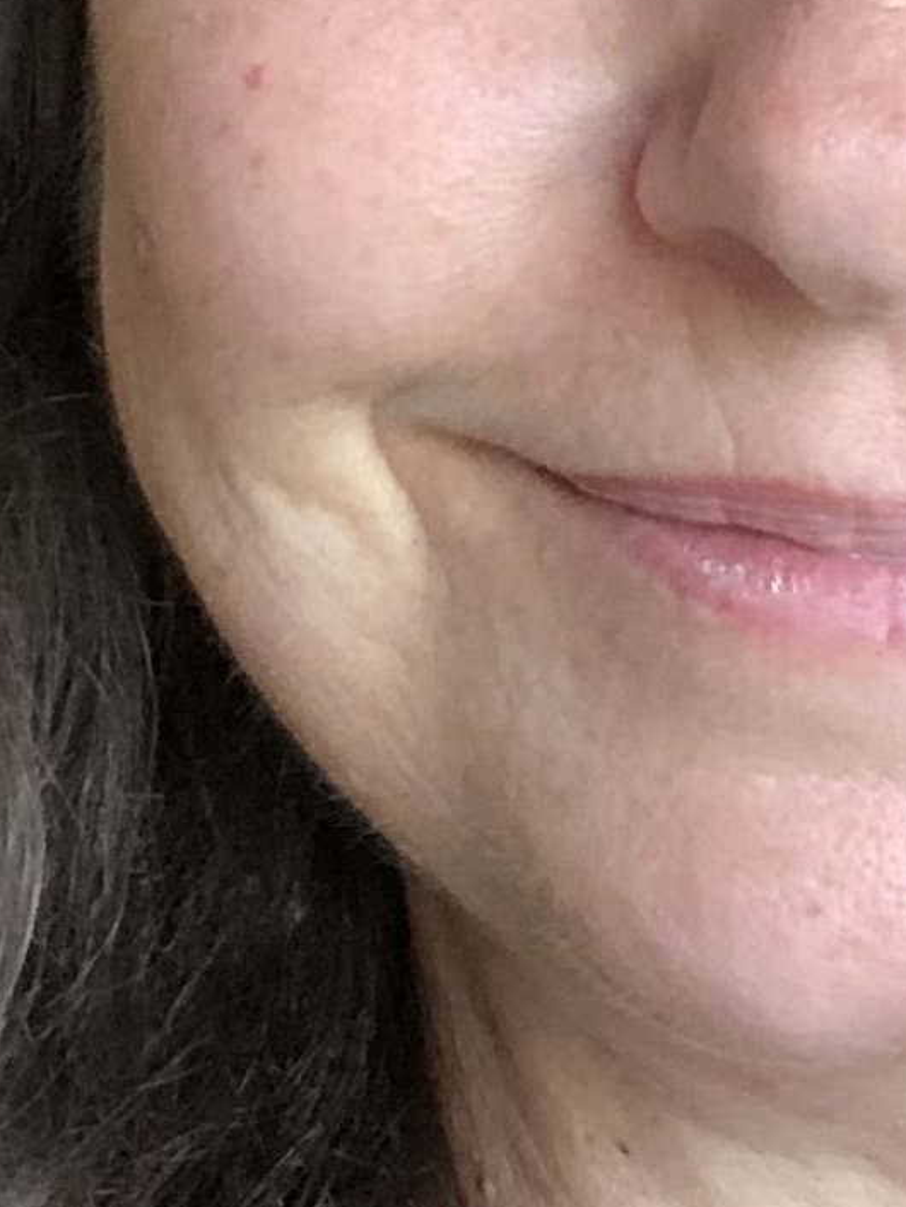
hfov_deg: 10.6
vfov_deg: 13.9
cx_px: 780
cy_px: 97
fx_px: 4883
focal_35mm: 140
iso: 125
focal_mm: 2.87
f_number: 2.2
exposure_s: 1/120
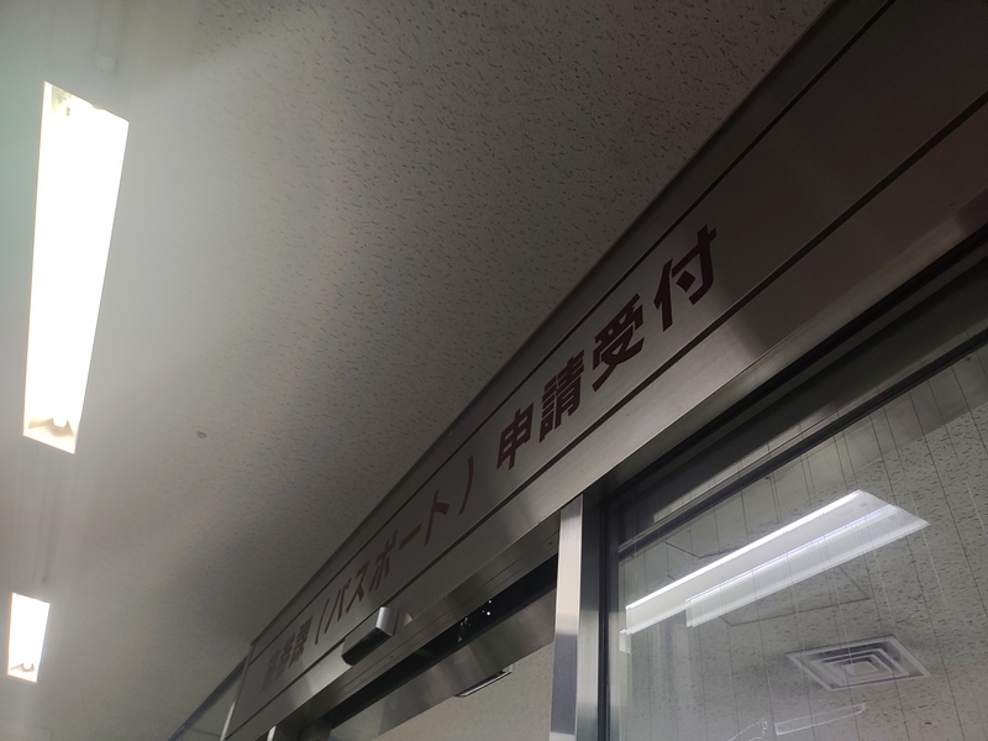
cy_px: 370
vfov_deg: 51.4
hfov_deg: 65.3
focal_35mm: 27
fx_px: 771
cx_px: 494
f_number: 1.79
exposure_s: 1/120
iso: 113
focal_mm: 4.71
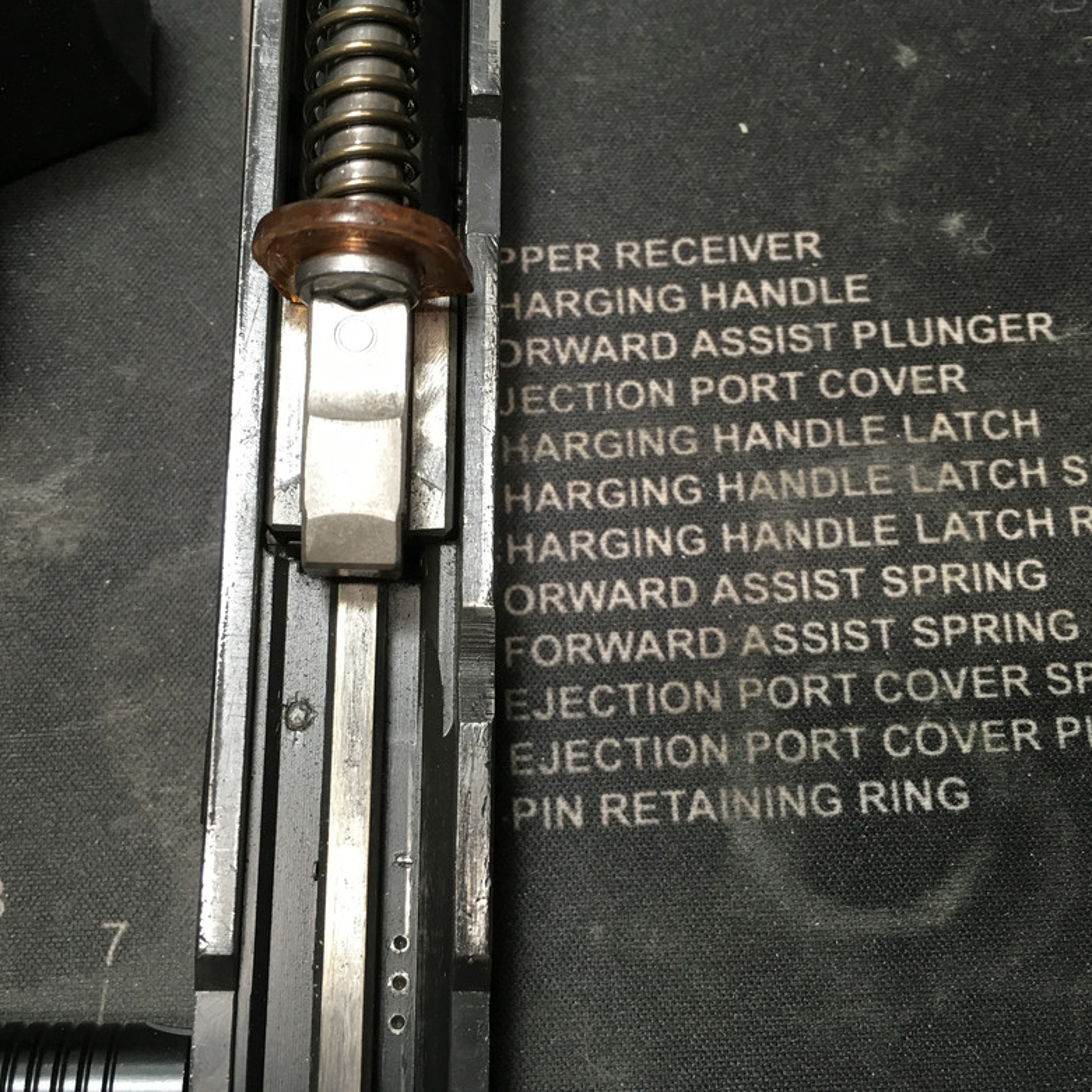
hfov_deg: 47.2
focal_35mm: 35
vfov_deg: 47.2
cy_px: 534
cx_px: 498
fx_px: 1249
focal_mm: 4.15
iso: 40
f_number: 2.2
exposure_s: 1/30
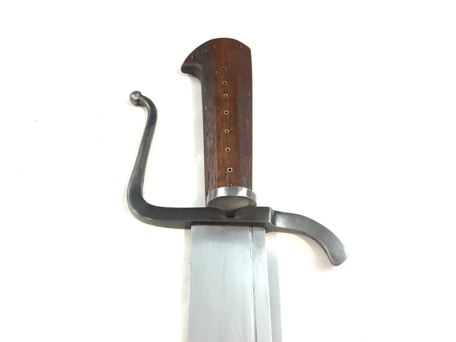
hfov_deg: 58.4
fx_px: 408
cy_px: 171
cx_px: 228
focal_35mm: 31
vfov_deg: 45.4
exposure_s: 1/60
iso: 200
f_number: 2.4
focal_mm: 3.3
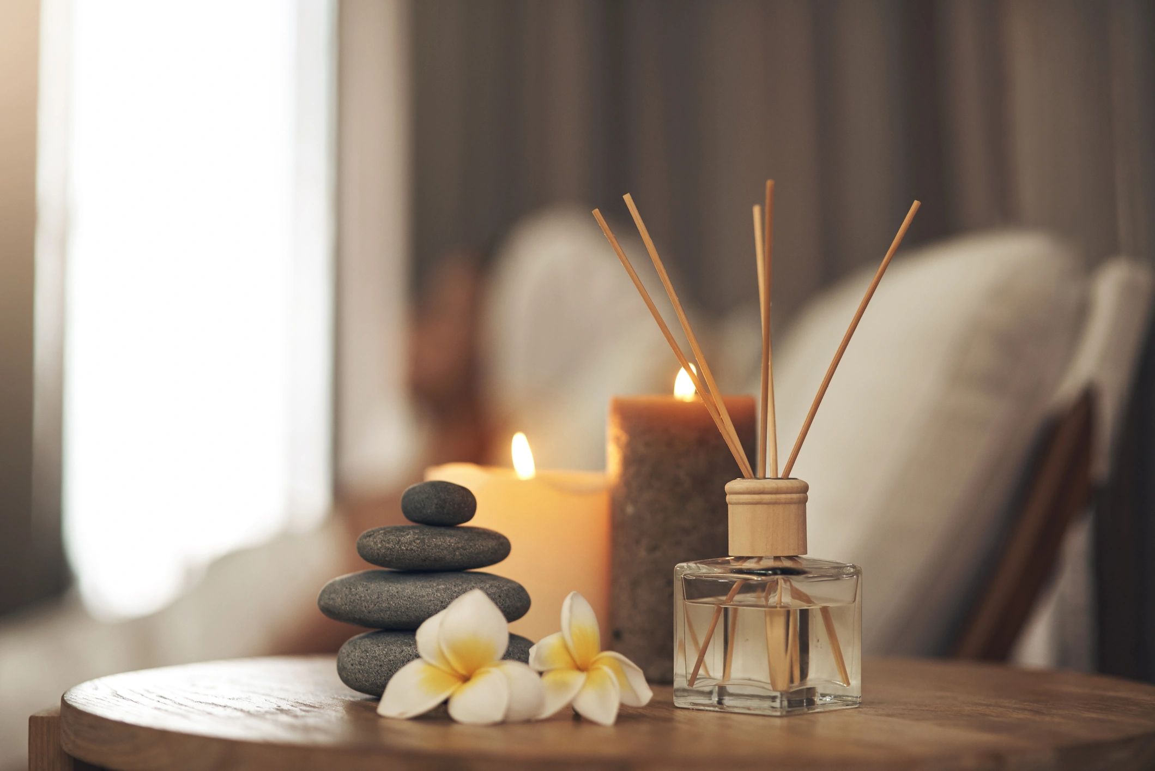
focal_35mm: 85
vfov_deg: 16.1
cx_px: 578
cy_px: 386
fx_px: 2728
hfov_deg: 23.9
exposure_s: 1/160
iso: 500
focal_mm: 85
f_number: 2
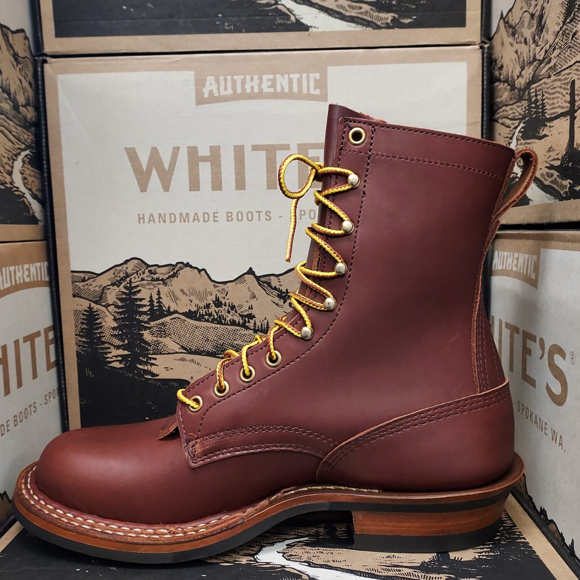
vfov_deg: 55.6
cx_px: 290
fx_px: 550
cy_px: 280
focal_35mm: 29
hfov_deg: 55.6
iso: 400
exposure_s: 1/50
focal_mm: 4.6
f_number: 1.8
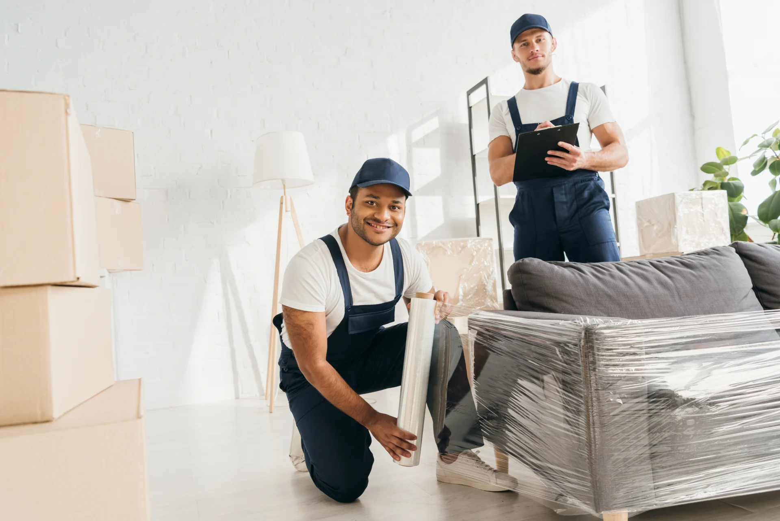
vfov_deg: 45.0
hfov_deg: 63.6
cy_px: 260
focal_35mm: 29
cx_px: 390
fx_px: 628
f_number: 4
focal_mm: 29
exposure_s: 1/160
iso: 250
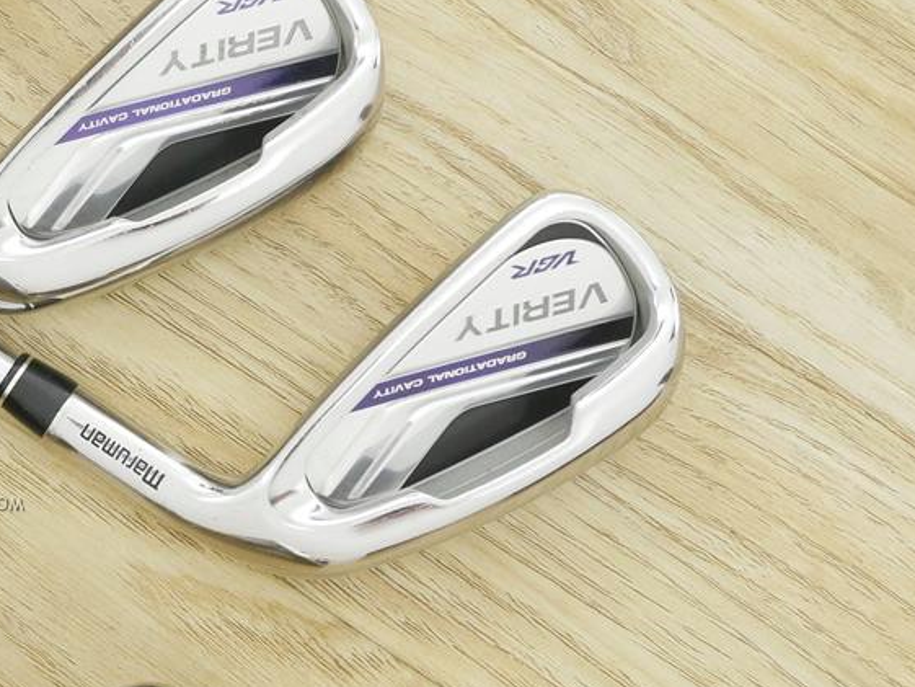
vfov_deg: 13.0
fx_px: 3014
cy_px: 356
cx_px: -91
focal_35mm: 114
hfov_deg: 16.7
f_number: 4.5
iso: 1600
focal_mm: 25
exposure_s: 1/40
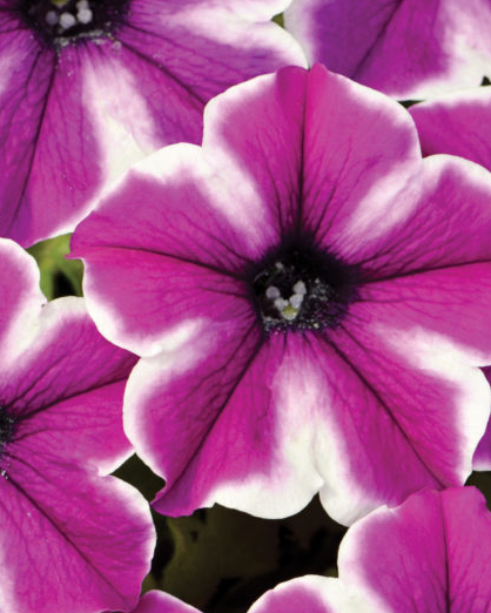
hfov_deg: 6.4
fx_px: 4371
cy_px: 322
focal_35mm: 241
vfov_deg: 8.0
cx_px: 259
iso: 100
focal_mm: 105
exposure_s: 1/40
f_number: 10
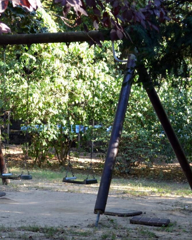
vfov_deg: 21.3
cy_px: 120
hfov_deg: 17.0
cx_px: 60
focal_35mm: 90
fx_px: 639
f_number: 5.3
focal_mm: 42
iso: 400
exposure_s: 1/80
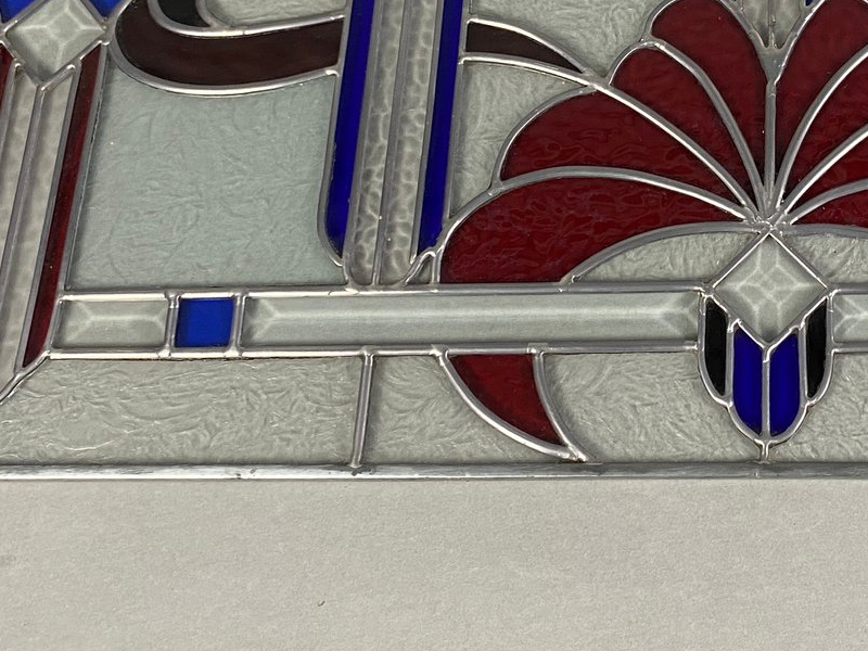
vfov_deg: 21.9
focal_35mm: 65
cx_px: 806
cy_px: 29
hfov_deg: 28.5
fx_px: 1630
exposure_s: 1/60
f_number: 1.8
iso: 80
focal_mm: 4.25
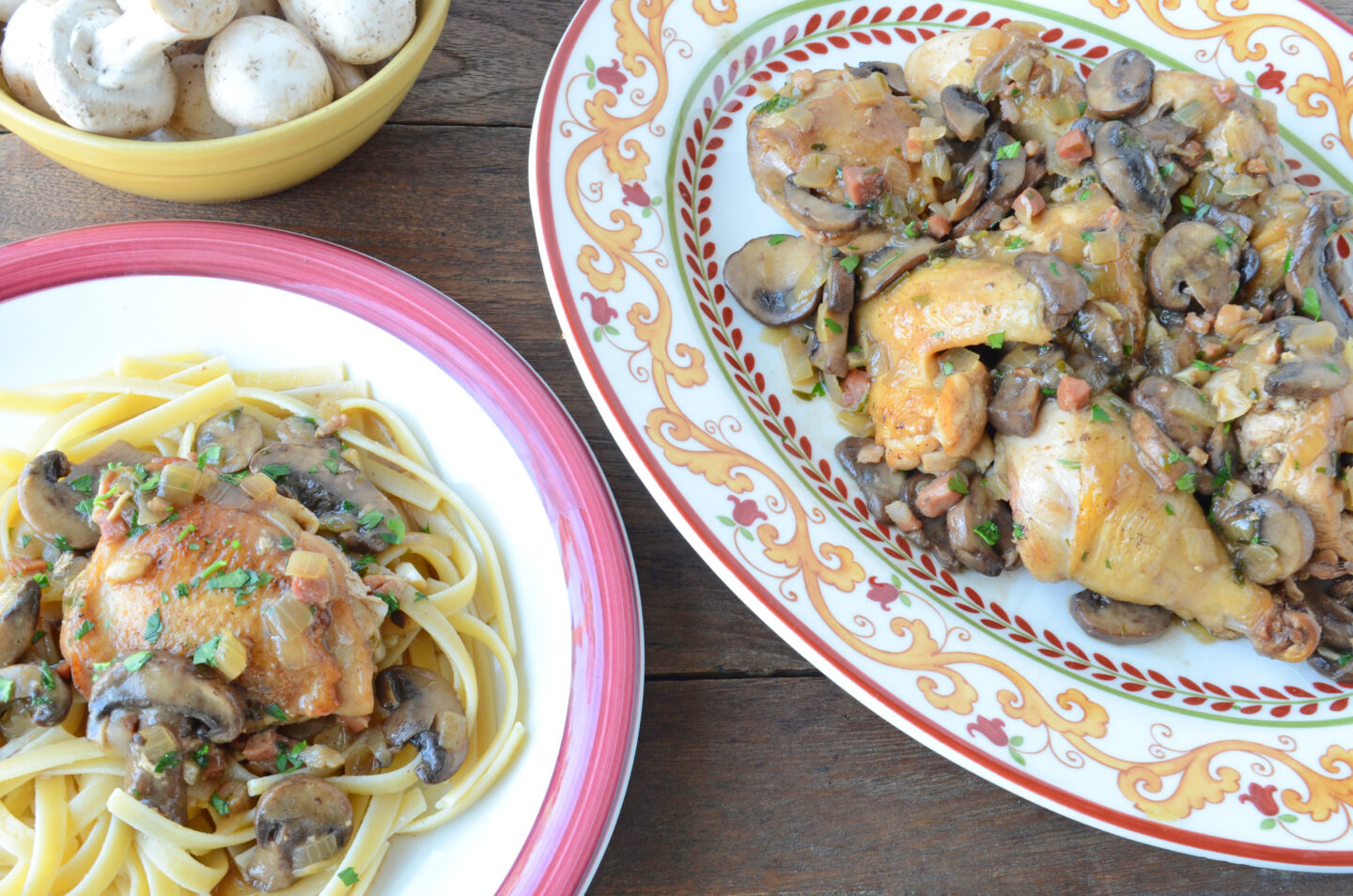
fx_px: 1463
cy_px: 448
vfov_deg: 34.1
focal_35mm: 39
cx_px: 676
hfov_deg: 49.6
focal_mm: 26
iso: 400
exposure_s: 1/6
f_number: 10
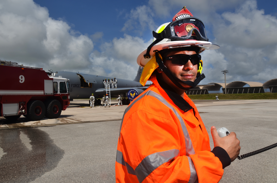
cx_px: 138
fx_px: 207
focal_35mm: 27
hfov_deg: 67.5
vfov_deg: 47.7
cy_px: 92
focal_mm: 18
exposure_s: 1/125
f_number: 22
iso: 100
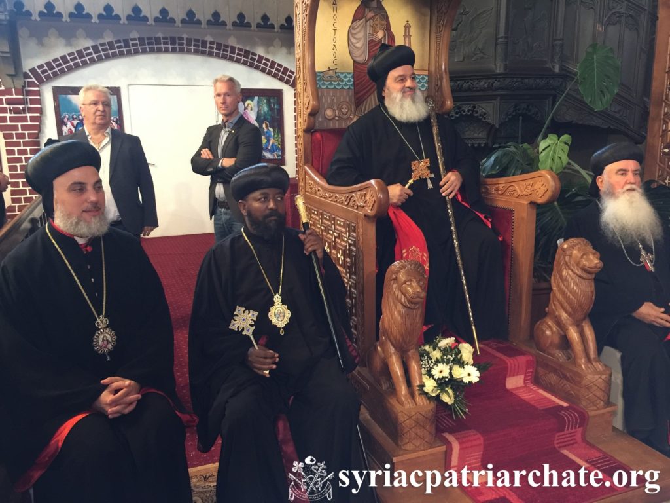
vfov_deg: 48.2
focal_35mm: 29
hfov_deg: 61.7
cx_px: 335
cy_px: 252
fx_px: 561
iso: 125
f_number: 2.2
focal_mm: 4.15
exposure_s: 1/8
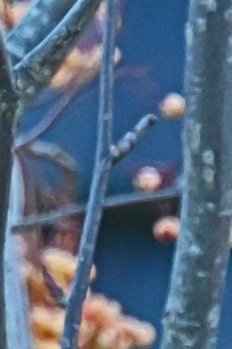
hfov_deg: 0.7
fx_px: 19524
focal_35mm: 2017
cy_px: -183
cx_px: -81
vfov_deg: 1.0
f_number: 8
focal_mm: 560
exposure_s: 1/1000
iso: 14400
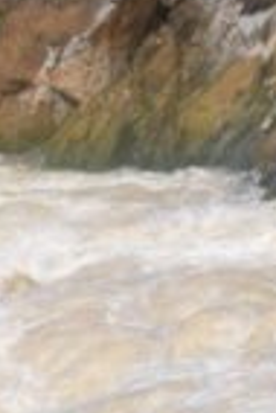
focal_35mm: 594
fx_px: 6809
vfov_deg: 3.5
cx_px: 1133
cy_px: 16
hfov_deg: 2.3
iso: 200
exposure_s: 1/800
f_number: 9
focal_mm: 55
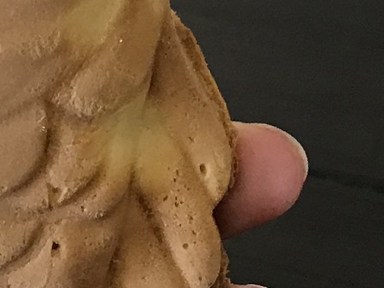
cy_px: -9
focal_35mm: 164
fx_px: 1819
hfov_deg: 11.1
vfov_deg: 9.0
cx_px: -350
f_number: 1.8
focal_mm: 3.99
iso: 40
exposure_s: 1/15
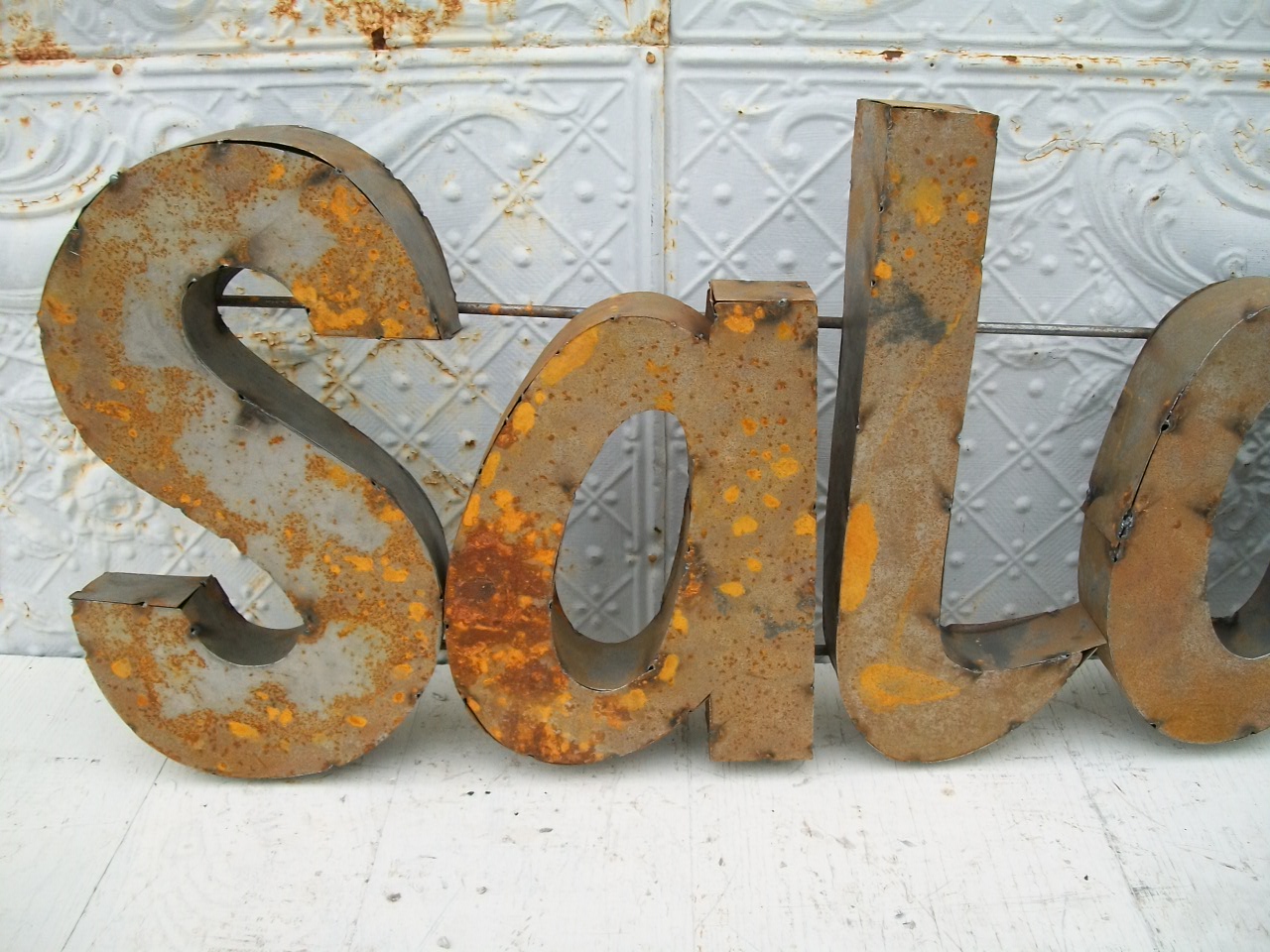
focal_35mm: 36
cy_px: 476
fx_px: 1321
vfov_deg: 39.7
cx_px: 635
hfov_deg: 51.4
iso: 80
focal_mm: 6
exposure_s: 1/100
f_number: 2.7
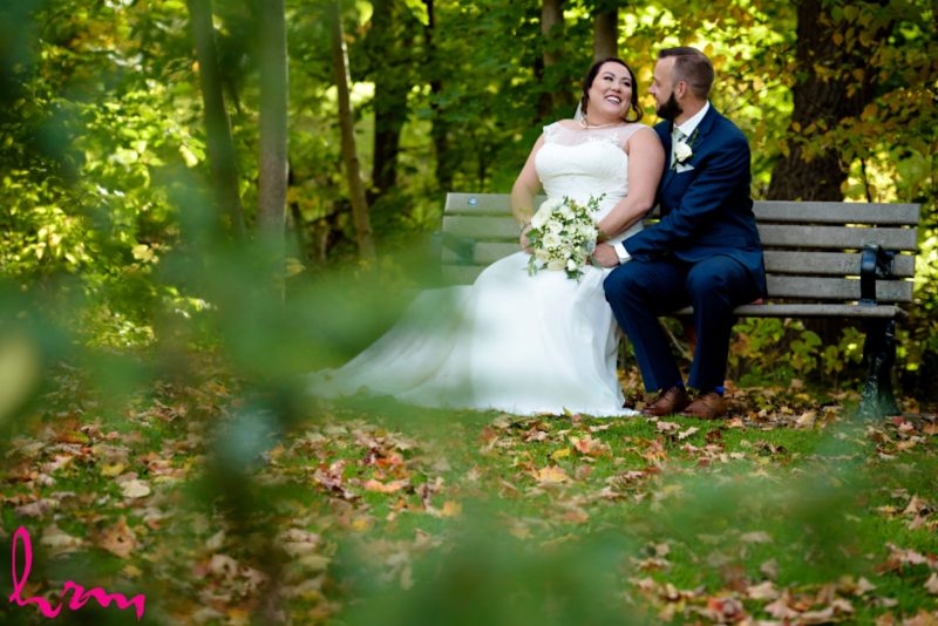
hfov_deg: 19.4
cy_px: 313
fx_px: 2737
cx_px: 469
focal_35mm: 105
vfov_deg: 13.1
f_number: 4
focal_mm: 105
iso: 400
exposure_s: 1/800
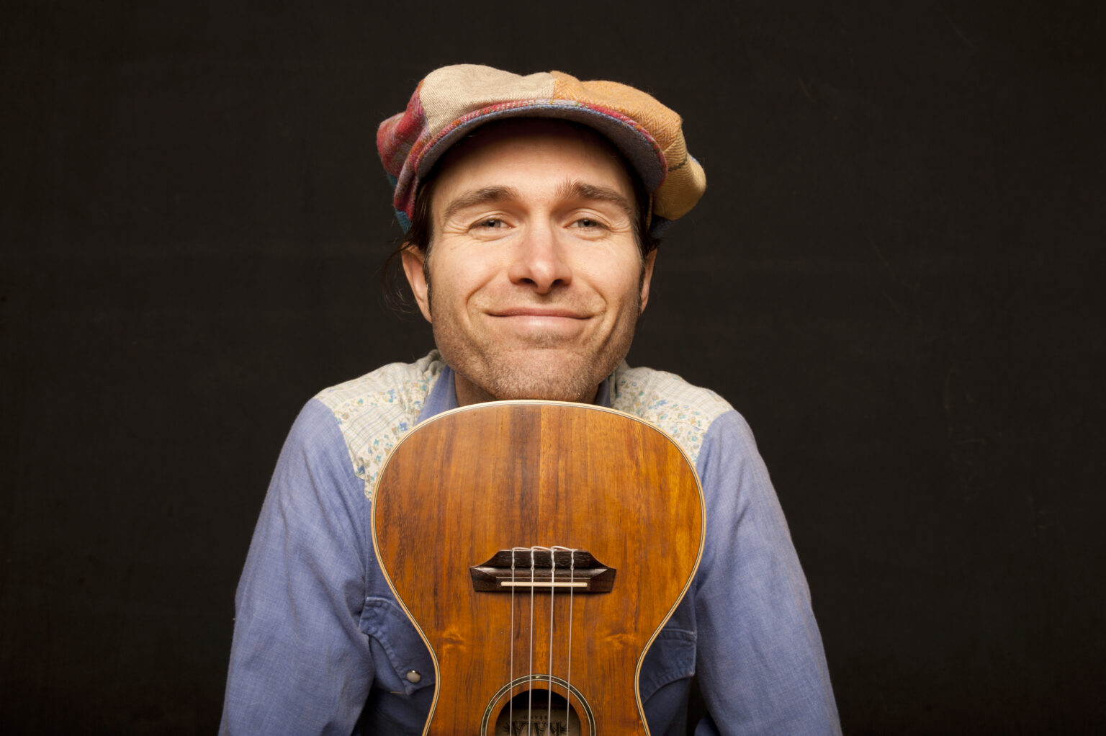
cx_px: 553
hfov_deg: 46.4
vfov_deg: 31.9
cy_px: 368
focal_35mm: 42
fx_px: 1289
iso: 200
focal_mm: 42
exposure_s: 1/250
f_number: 13
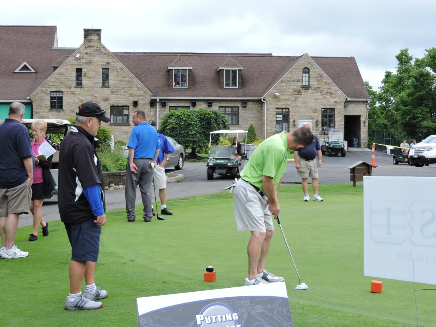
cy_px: 164
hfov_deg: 32.2
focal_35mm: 60
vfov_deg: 24.4
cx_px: 218
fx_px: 756
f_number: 3.7
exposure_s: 1/250
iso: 100
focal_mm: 10.7
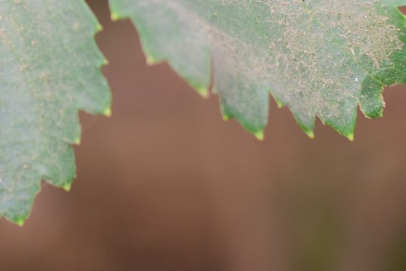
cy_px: -105
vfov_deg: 8.3
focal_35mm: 162
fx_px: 1821
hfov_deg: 12.6
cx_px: 7
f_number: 2.8
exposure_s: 1/200
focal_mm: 35
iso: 100
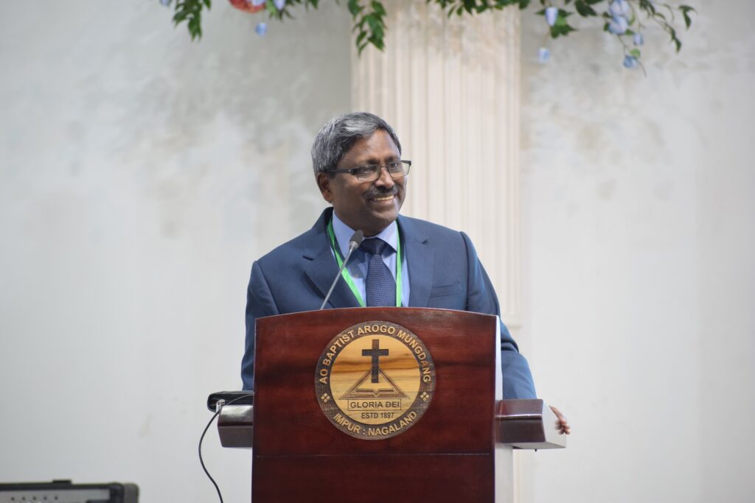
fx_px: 5663
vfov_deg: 5.1
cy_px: 252
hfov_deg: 7.6
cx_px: 378
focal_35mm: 270
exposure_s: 1/30
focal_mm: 180
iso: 640
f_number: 5.3
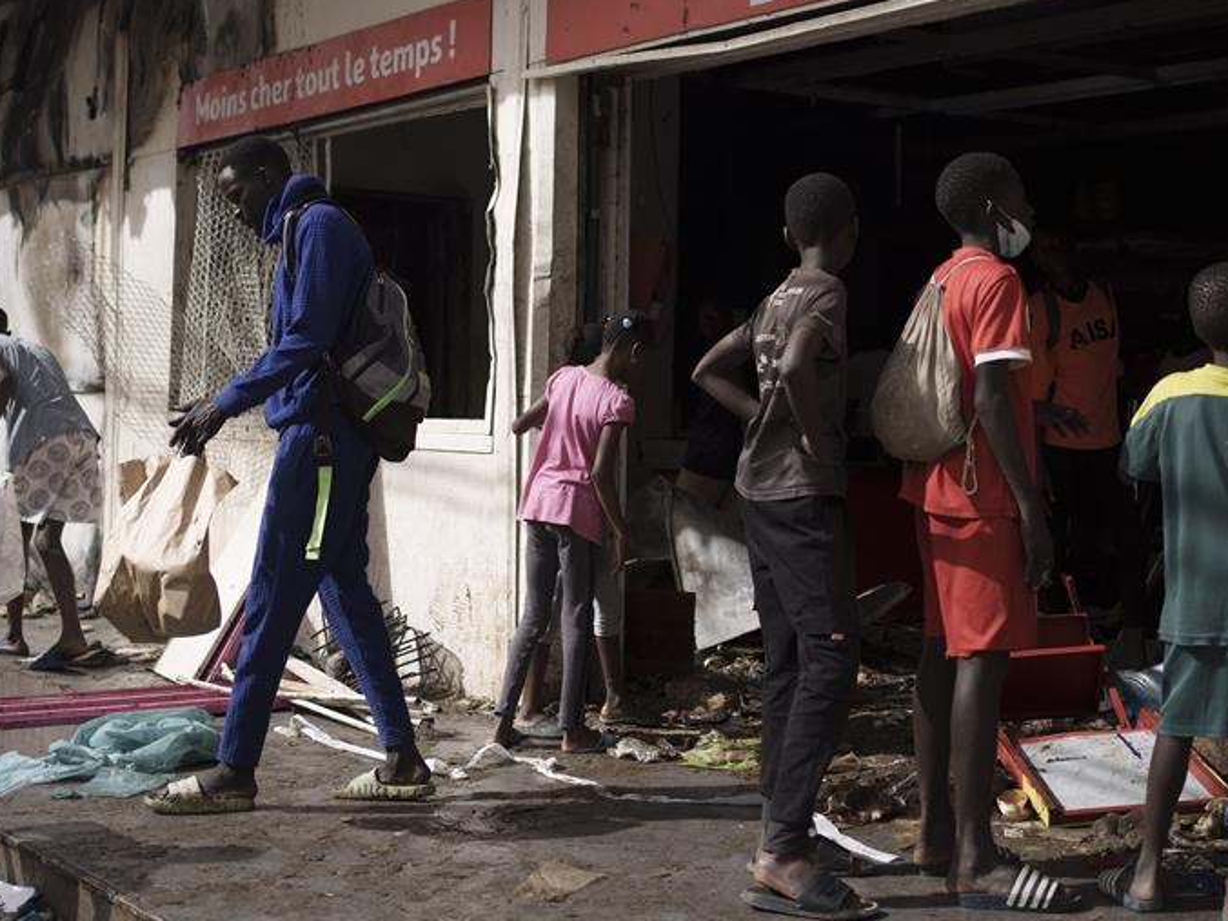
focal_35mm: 51
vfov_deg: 28.4
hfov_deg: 37.5
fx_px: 1809
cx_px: 630
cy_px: 321
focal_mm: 35
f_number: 2
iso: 100
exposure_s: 1/4000
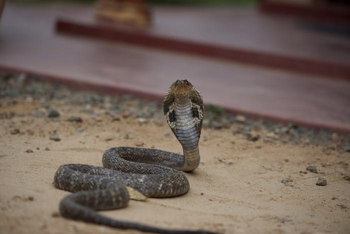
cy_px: 117
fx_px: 1507
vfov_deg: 8.9
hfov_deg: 13.2
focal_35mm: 155
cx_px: 175
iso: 100
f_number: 2.8
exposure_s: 1/1000
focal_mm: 155
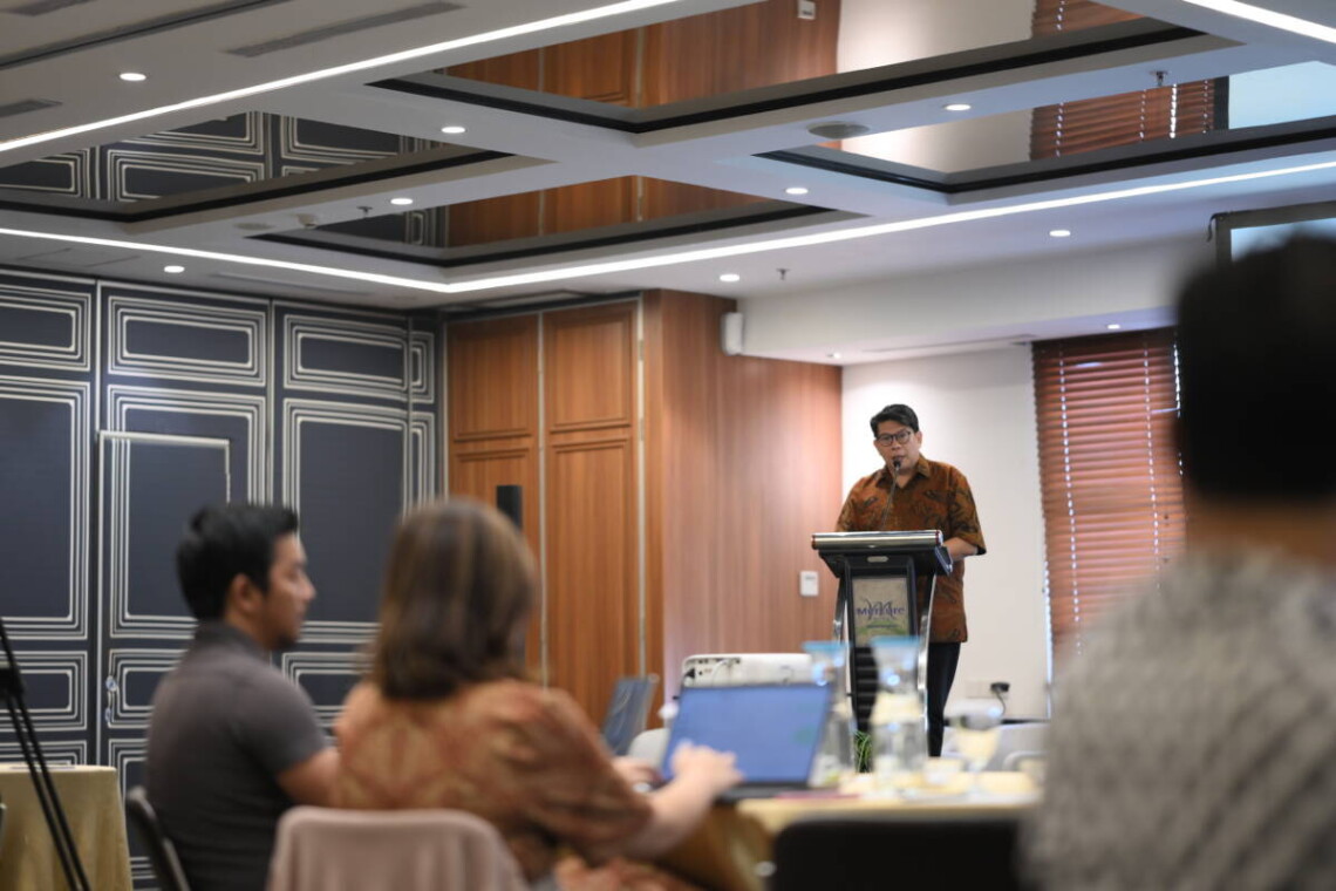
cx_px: 668
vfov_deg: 16.1
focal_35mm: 85
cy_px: 446
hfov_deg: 23.9
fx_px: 3154
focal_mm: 85
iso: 800
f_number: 1.8
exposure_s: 1/160
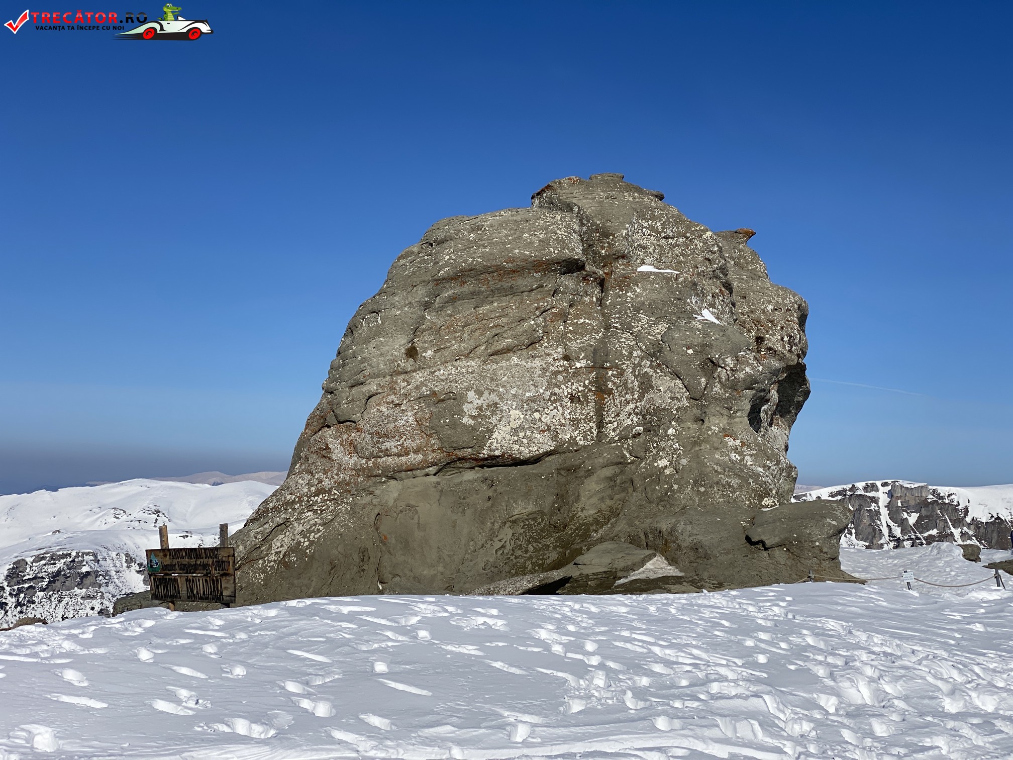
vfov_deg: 28.0
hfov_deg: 36.8
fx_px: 1522
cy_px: 380
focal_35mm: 52
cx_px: 506
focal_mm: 6
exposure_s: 1/5988
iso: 25
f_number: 2
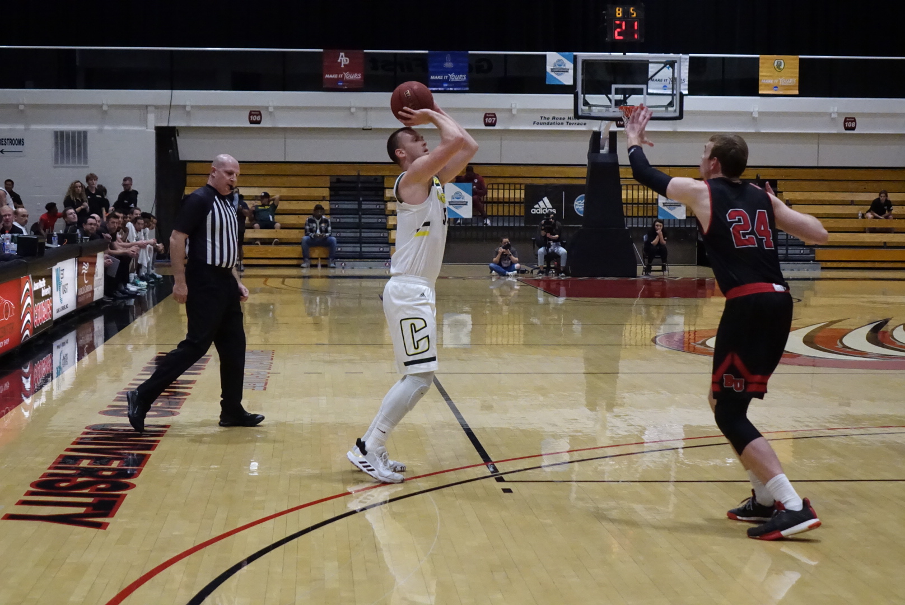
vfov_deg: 19.2
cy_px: 302
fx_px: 1786
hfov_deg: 28.4
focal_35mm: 71
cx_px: 452
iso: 5000
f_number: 2.8
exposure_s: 1/1250
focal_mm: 26.18
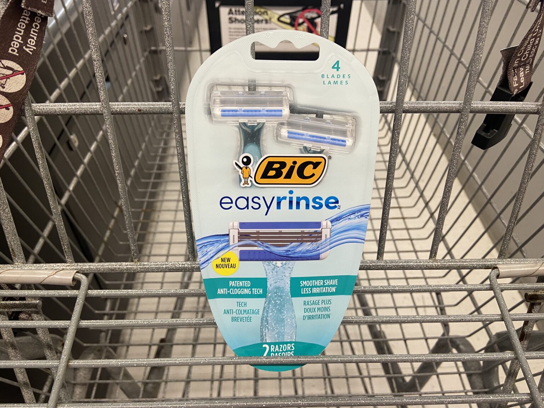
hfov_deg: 67.3
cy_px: 204
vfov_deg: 53.1
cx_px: 272
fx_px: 409
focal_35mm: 26
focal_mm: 4.25
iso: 125
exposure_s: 1/60
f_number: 1.8
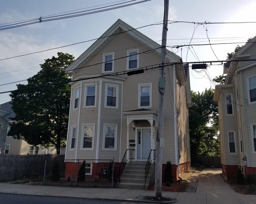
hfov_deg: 62.2
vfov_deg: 51.5
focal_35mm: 28
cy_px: 101
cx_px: 133
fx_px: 212
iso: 50
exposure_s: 1/3904
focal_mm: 4.2
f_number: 1.7
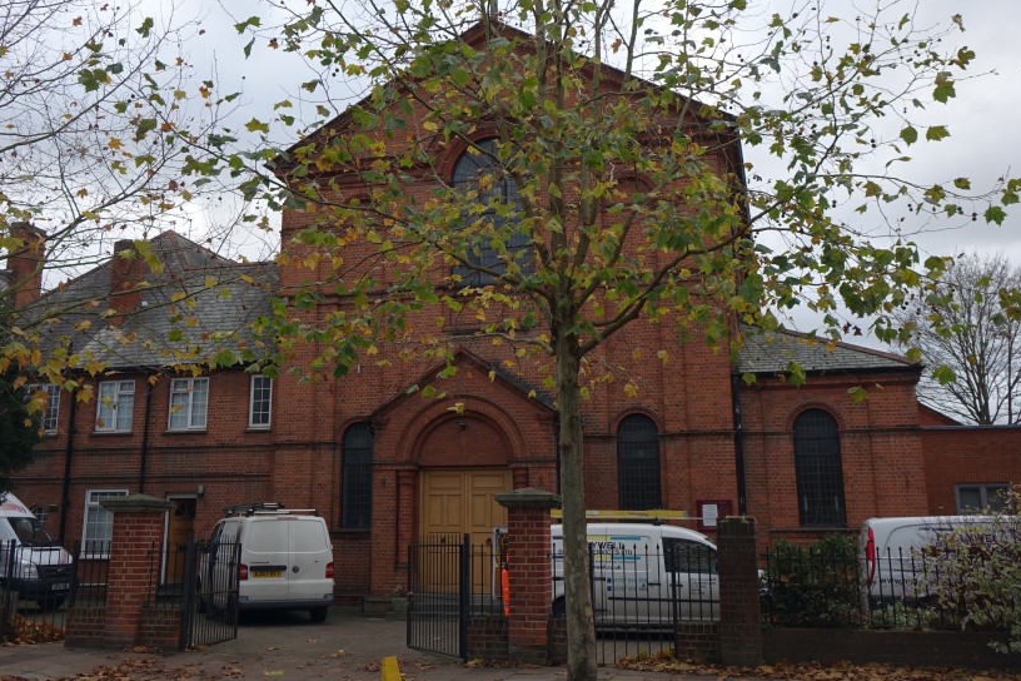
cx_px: 480
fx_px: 1078
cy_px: 270
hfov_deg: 50.7
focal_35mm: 38
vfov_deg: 34.9
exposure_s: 1/125
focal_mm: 11.35
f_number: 4
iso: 125
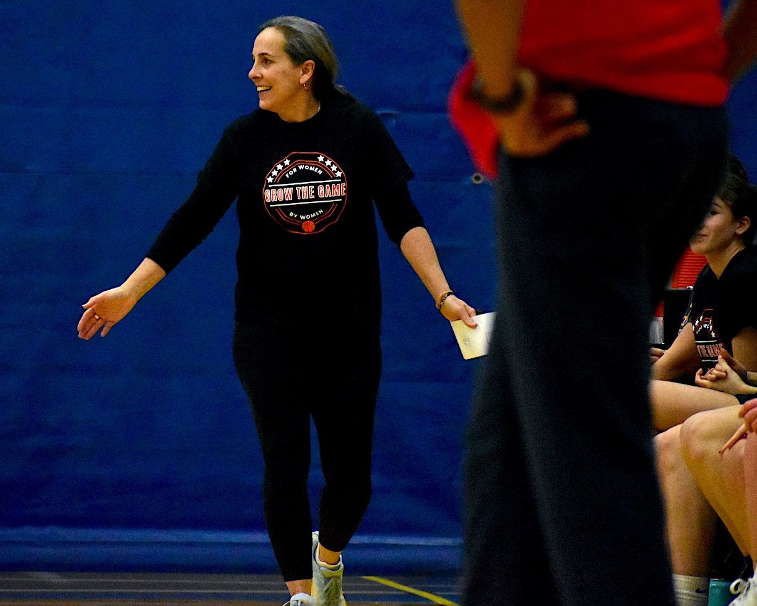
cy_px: 241
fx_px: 9748
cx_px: 265
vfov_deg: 3.6
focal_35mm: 435
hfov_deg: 4.4
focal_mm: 210
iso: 8000
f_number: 5.6
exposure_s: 1/640
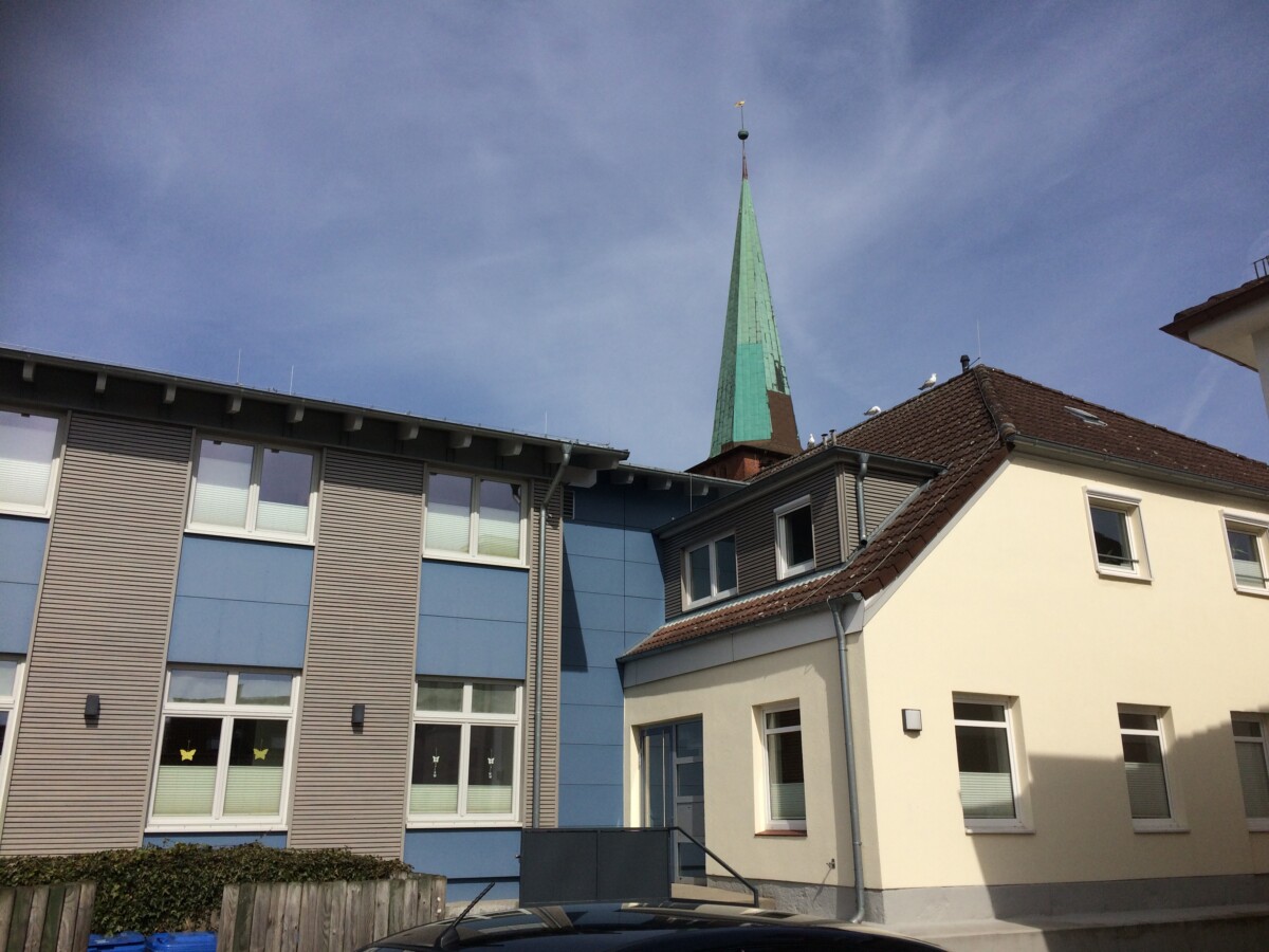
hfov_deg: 61.7
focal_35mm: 29
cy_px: 476
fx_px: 1063
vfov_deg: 48.2
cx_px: 634
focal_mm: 4.15
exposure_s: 1/5128
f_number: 2.2
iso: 32
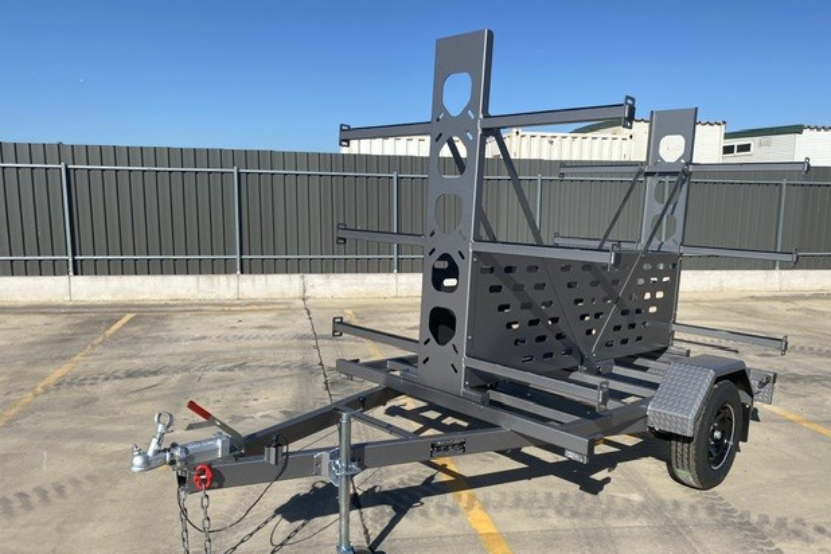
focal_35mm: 28
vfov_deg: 46.4
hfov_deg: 65.5
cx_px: 426
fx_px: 646
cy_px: 294
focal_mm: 4.25
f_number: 1.8
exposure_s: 1/3846
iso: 32
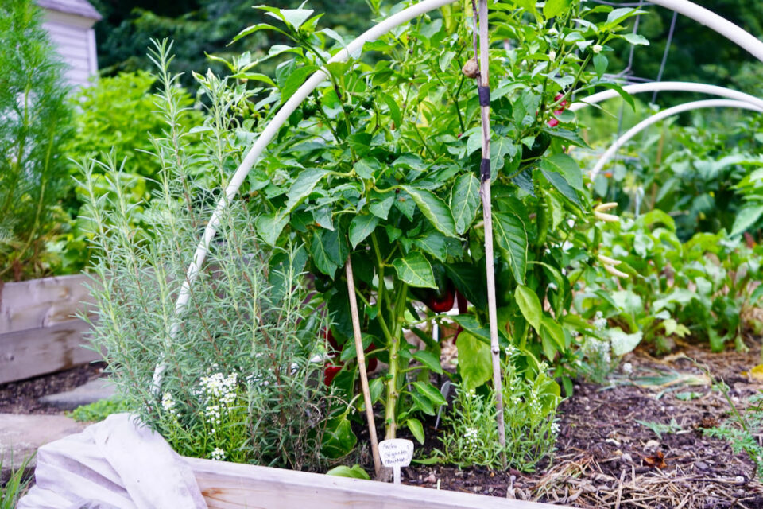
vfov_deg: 36.9
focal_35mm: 36
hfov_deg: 53.1
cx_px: 382
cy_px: 254
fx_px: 763
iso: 400
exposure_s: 1/60
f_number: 4
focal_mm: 36
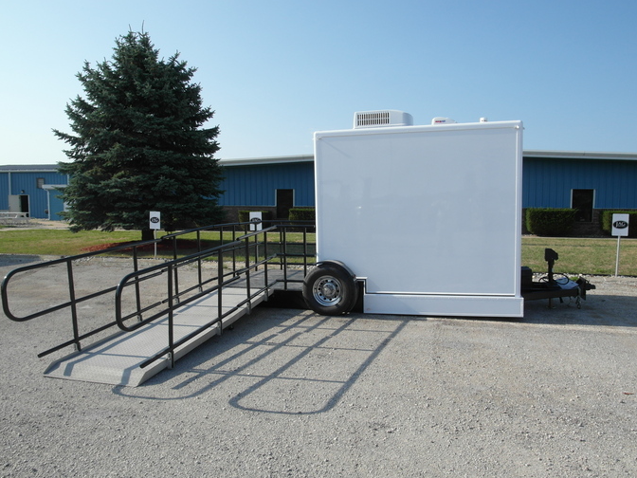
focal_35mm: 25
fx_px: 460
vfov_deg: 54.9
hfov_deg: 69.4
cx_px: 331
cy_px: 239
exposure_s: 1/500
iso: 80
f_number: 4.4
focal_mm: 5.2
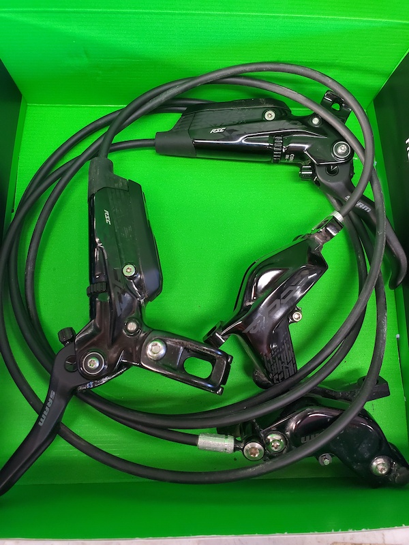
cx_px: 204
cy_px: 272
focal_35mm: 26
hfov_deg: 53.1
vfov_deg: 67.3
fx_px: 410
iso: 250
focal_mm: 4.3
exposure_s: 1/40
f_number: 2.4
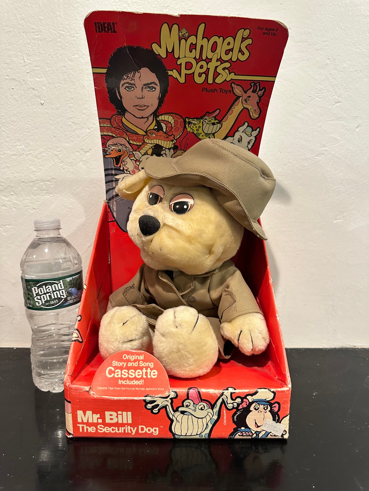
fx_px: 341
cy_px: 246
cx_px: 184
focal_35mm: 24
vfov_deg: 71.6
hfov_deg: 56.8
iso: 400
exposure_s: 1/60
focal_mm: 6.86
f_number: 1.78
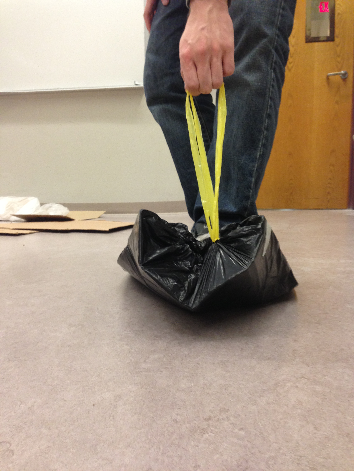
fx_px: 450
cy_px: 236
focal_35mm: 33
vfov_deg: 55.4
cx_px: 177
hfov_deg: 42.9
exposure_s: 1/20
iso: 160
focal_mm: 4.13
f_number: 2.4
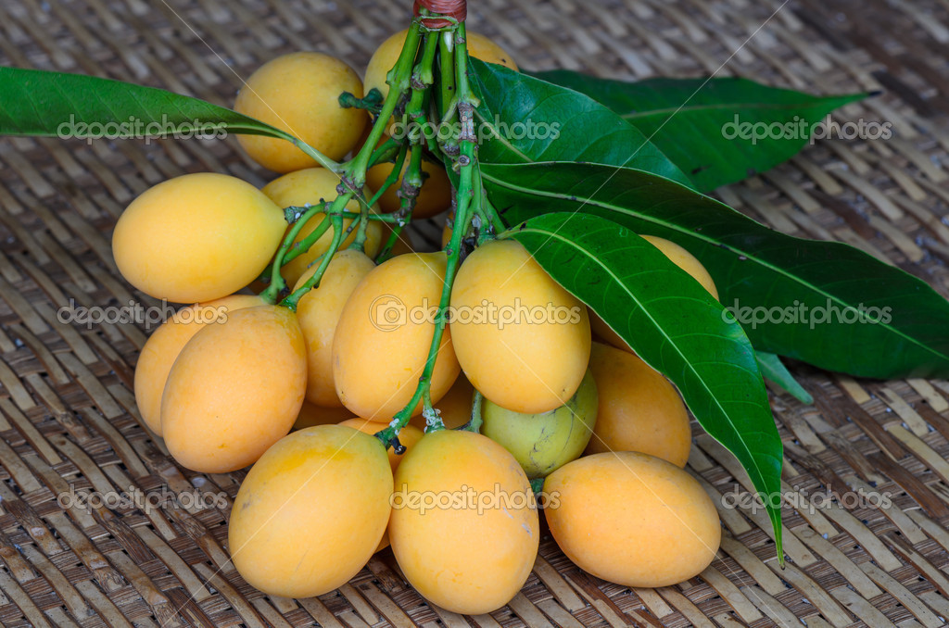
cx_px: 474
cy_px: 314
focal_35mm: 158
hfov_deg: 13.1
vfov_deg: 8.7
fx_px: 4143
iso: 100
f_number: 11
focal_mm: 105
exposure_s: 1/2.5
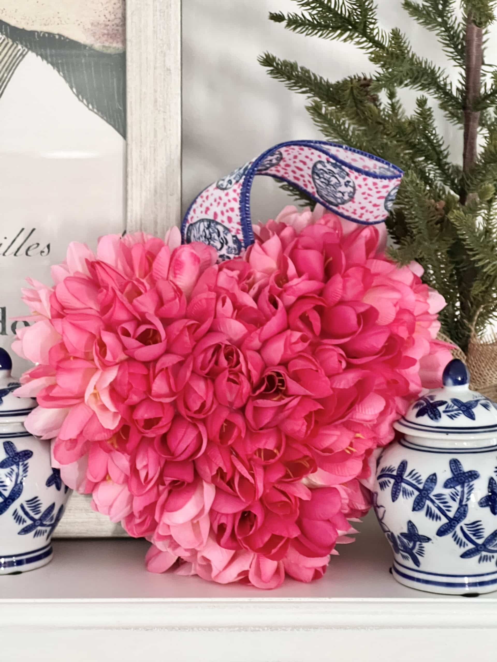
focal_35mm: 77
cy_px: 331
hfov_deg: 19.1
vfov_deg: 25.3
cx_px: 248
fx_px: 1474
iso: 800
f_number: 2.8
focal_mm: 9
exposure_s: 1/52
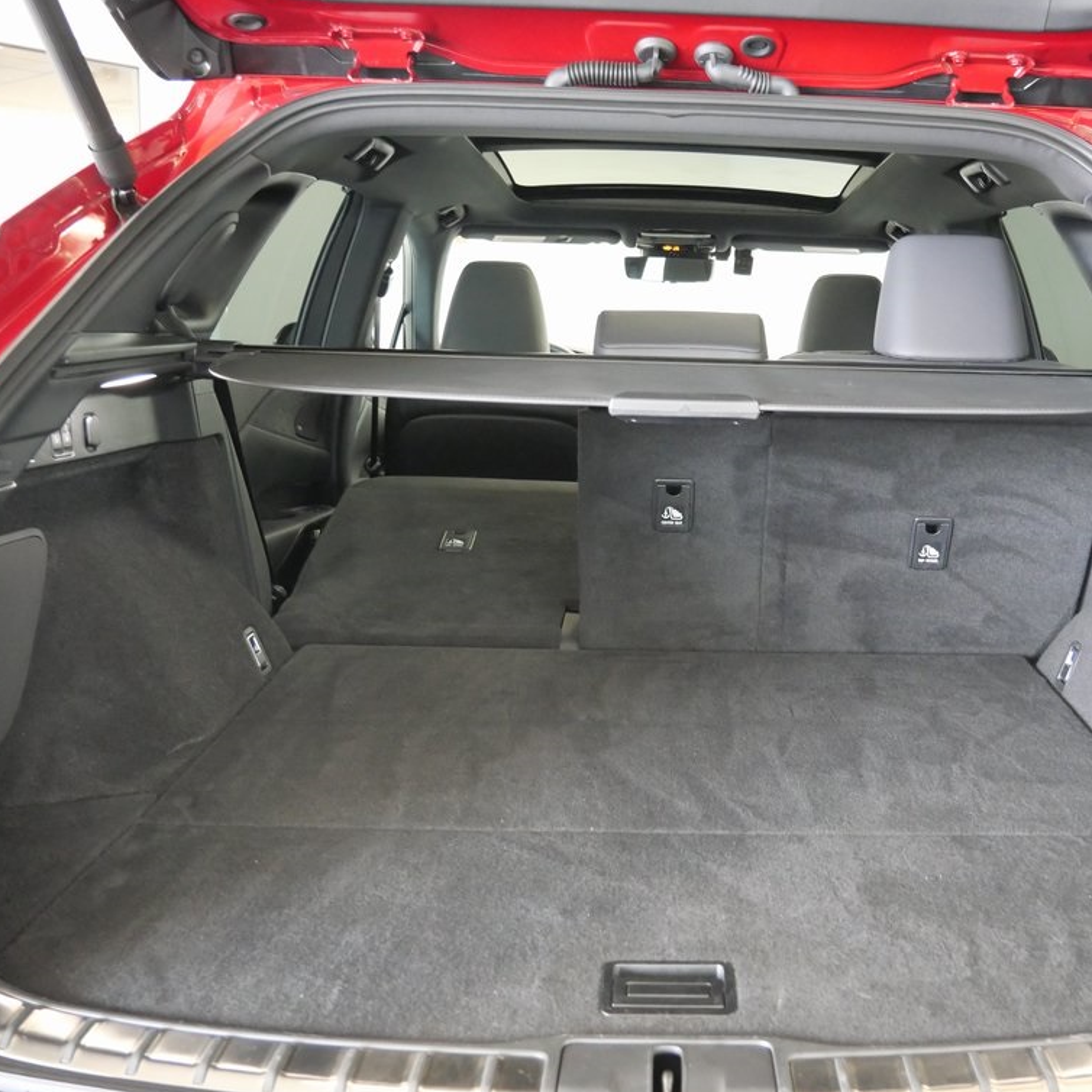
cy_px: 547
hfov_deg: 45.4
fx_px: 1285
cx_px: 724
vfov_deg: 46.0
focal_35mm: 36
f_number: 3.7
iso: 3200
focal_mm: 15
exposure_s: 1/8
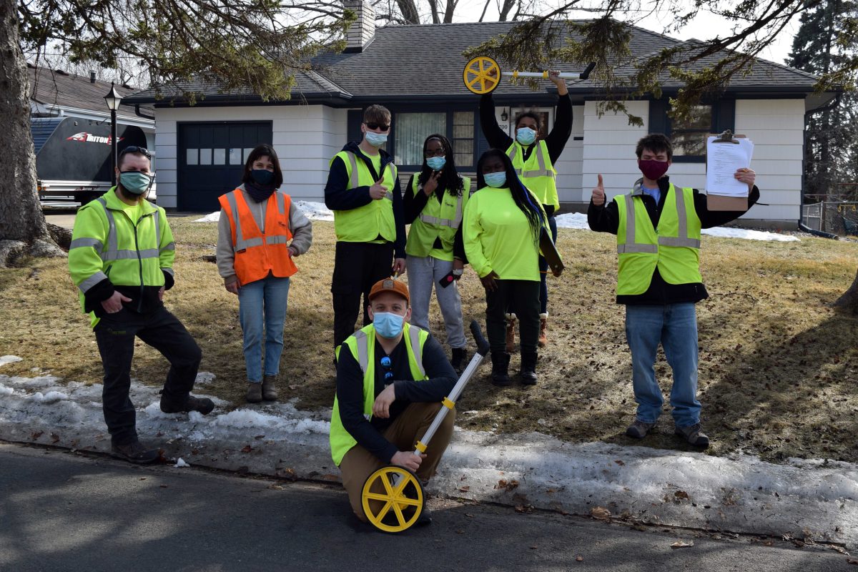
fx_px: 894
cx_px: 429
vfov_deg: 35.5
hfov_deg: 51.3
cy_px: 286
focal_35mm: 38
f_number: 8
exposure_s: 1/250
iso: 200
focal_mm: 25
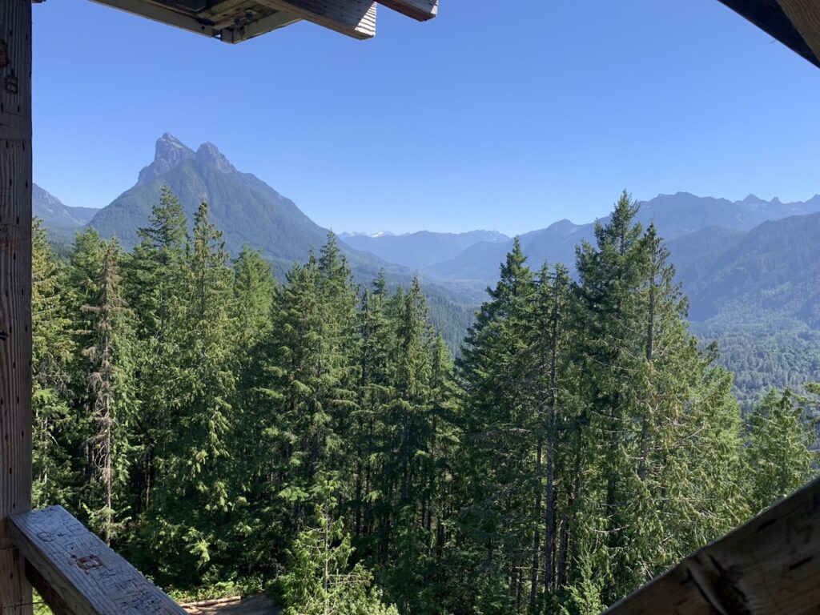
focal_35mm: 26
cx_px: 410
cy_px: 308
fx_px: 616
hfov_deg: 67.3
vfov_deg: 53.1
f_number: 1.8
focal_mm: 4.25
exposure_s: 1/1368
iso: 25
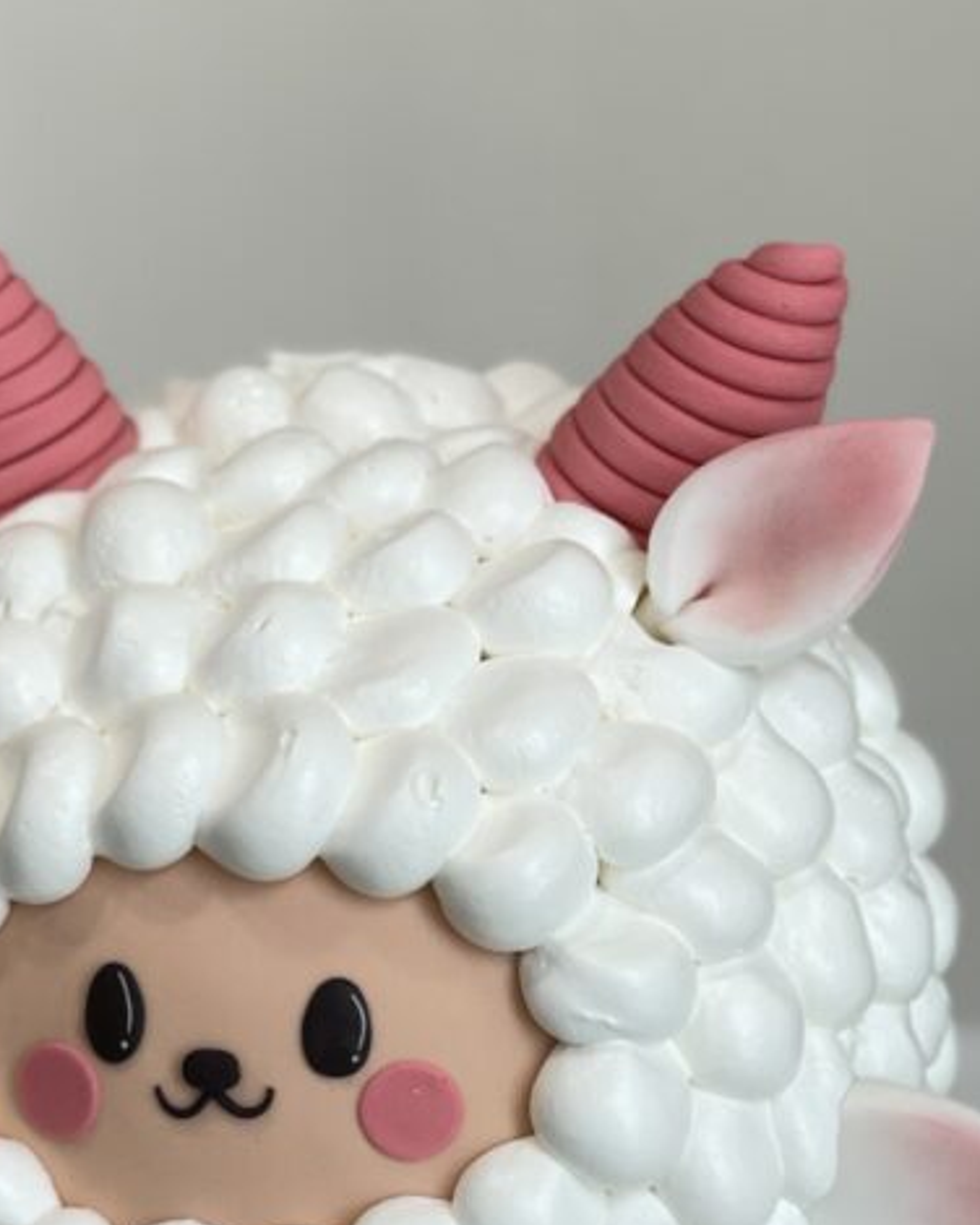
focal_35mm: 136
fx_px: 4931
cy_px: 988
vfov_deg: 14.1
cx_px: 263
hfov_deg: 11.3
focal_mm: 7.5
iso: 50
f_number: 2.2
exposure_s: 1/100
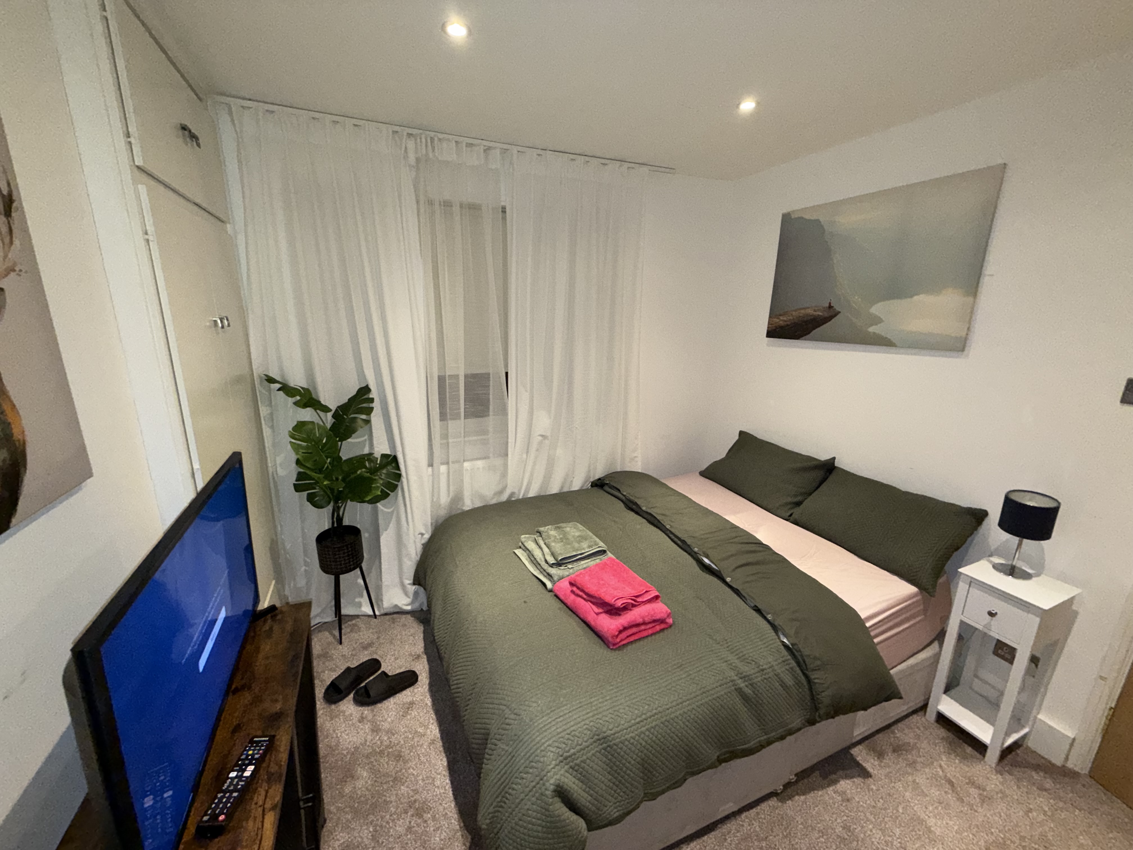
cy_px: 425
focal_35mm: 14
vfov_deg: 85.7
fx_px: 458
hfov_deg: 102.1
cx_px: 566
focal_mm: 2.22
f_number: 2.2
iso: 125
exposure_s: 1/50
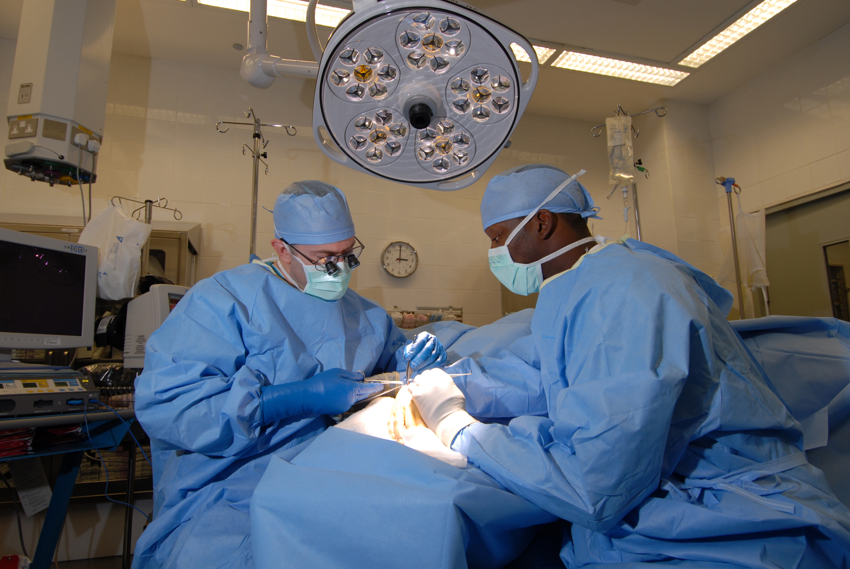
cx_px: 425
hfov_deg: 81.1
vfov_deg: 59.6
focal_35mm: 21
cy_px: 284
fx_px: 496
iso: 125
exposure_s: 1/50
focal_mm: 14
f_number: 6.3
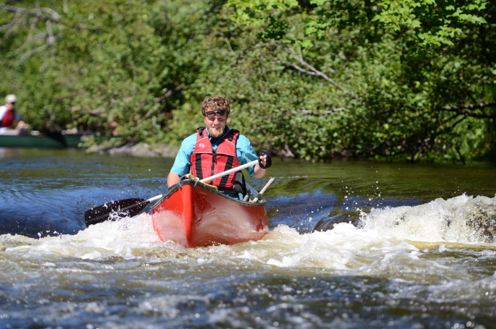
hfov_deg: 7.9
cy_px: 164
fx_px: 3609
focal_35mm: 262
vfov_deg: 5.2
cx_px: 248
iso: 125
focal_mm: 175
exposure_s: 1/1250
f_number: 2.8
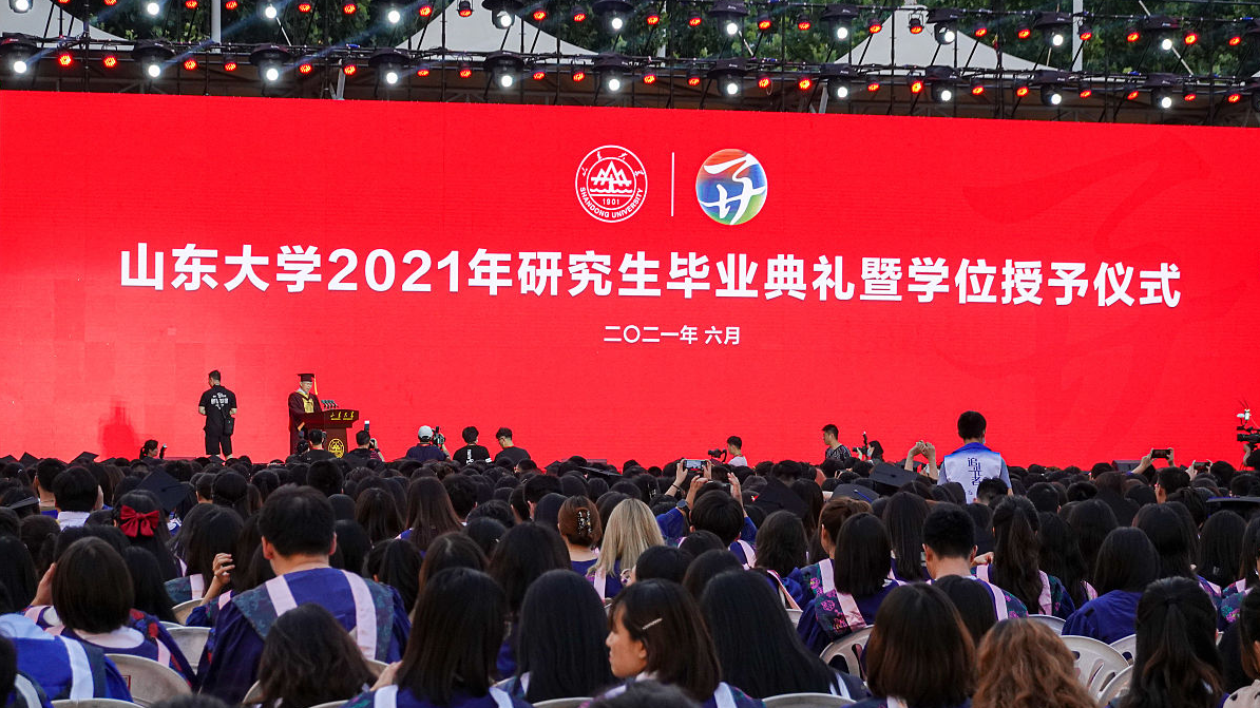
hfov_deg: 15.5
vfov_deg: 8.7
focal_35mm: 139
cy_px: 358
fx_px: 4643
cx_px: 632
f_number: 4.5
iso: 400
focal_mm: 47.86
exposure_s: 1/160
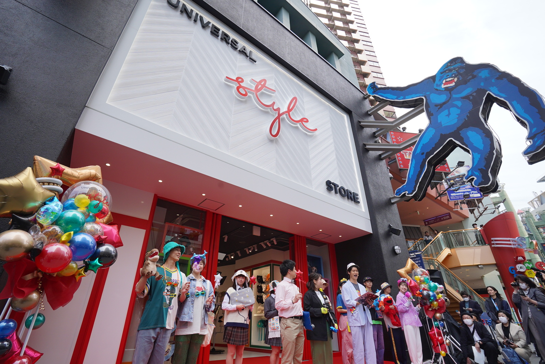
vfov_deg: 73.8
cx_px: 272
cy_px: 182
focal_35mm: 16
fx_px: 242
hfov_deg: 96.7
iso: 800
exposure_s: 1/750
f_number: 8
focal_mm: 16
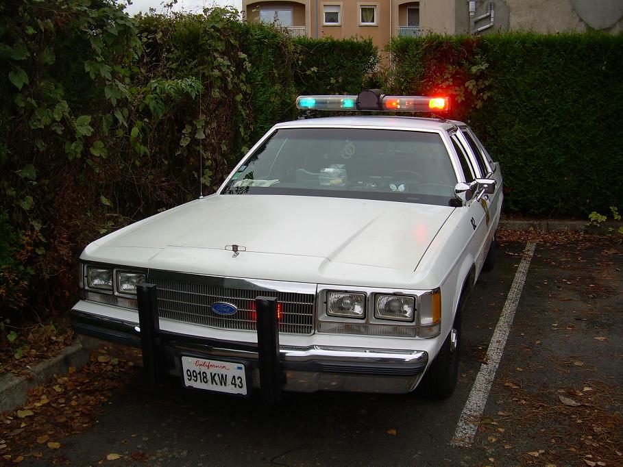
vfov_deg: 37.7
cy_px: 234
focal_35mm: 38
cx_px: 312
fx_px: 684
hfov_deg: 49.0
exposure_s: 1/210
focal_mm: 6.3
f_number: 2.8
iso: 50
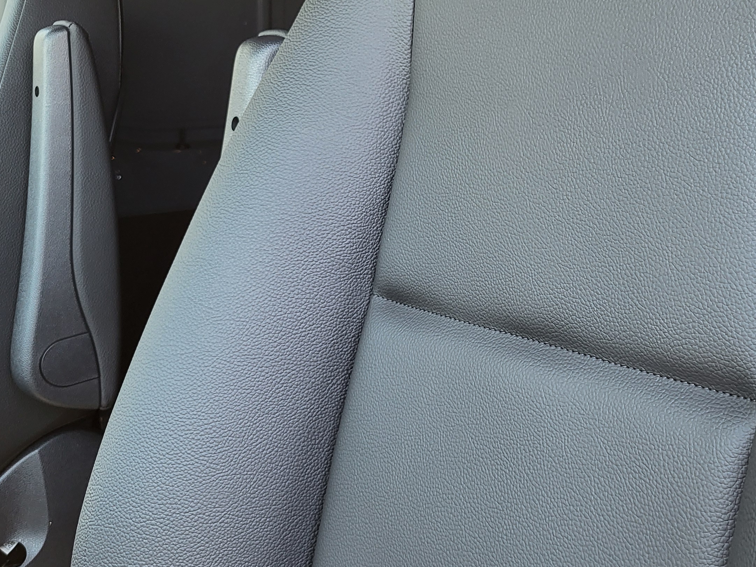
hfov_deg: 38.9
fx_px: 1048
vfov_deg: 30.3
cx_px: 542
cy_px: 271
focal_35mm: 48
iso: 100
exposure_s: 1/120
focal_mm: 5.4
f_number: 1.8
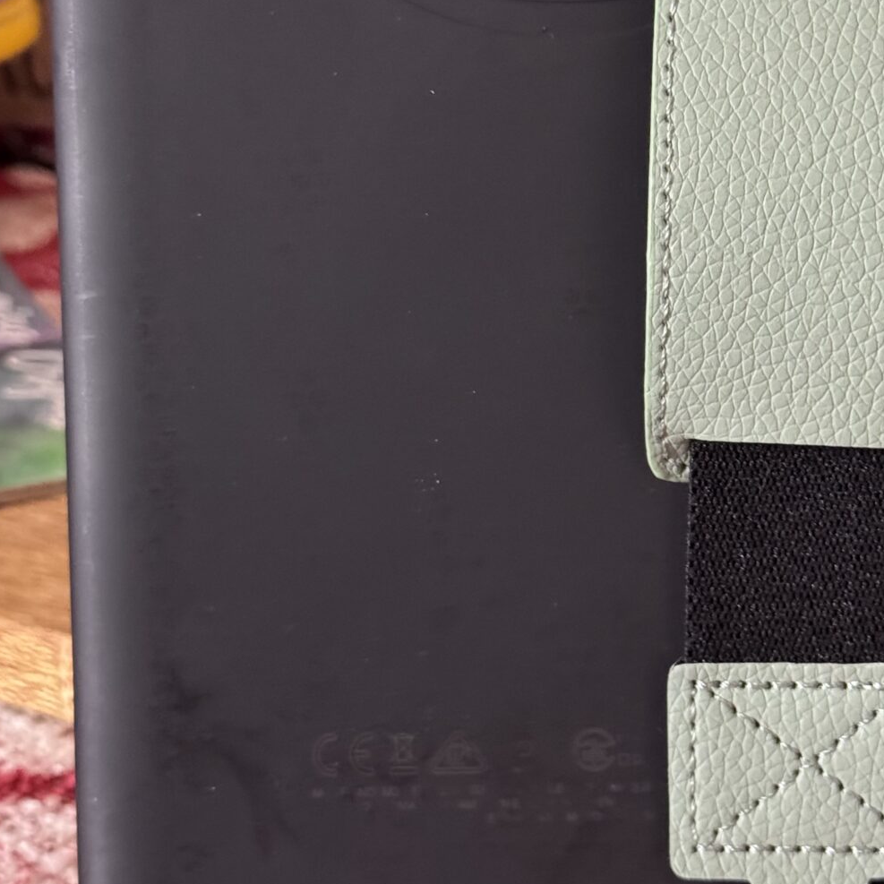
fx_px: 2543
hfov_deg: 19.6
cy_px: 310
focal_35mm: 88
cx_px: 608
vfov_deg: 19.7
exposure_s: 1/30
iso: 500
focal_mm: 6.76
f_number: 1.78
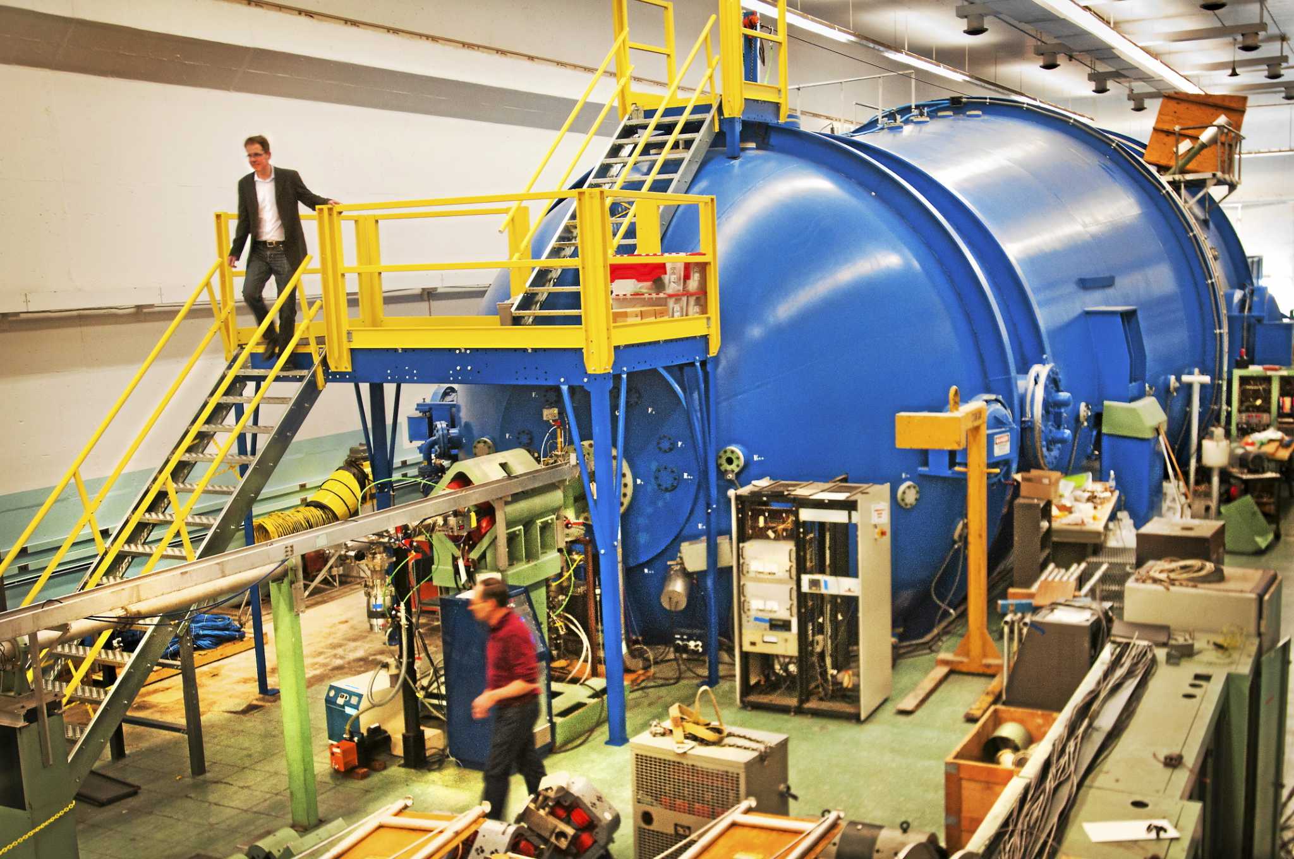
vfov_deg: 35.4
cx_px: 647
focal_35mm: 38
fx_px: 1346
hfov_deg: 51.3
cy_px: 430
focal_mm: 25
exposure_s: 1/25
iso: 2000
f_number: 6.3
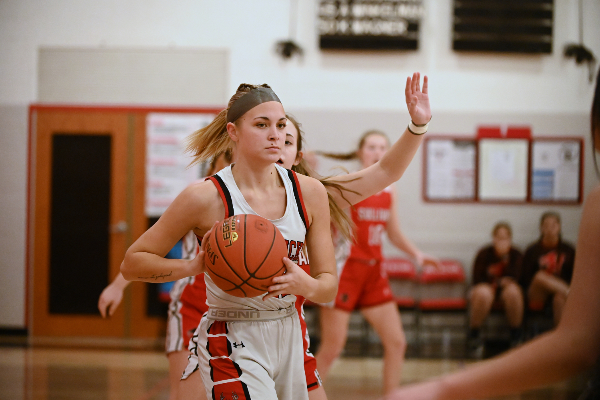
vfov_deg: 12.4
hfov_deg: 18.6
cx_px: 300
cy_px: 200
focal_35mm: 110
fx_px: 1833
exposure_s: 1/1000
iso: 12800
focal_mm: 110
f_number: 2.8
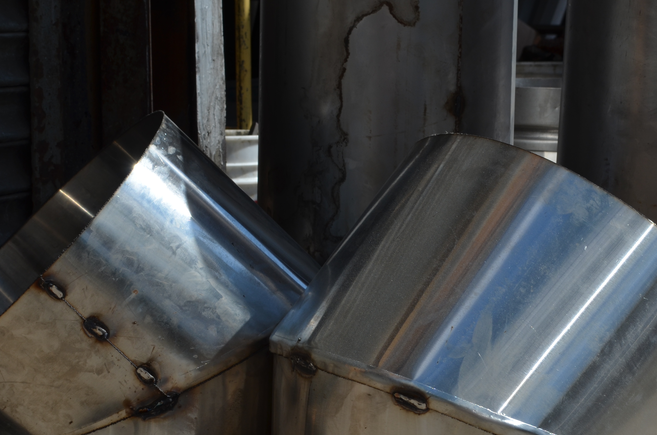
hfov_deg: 22.9
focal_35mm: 89
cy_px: 196
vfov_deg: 15.3
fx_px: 1621
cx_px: 307
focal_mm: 36
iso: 100
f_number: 9
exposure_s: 1/320
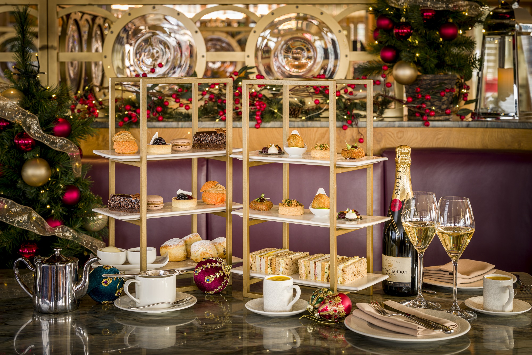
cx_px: 266
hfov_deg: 31.0
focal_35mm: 65
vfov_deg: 20.9
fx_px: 960
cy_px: 178
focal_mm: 65
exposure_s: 1/4
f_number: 5.6
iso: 100
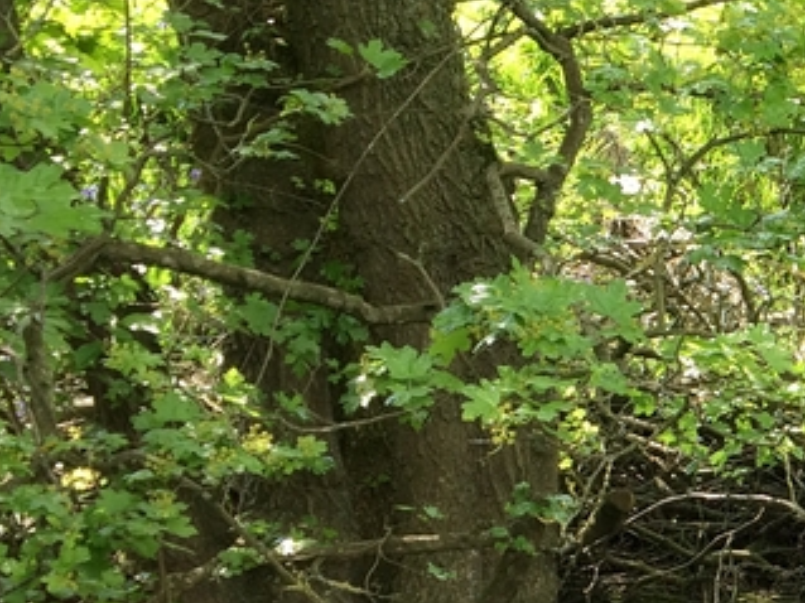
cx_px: 1221
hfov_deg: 18.3
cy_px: 551
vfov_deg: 15.4
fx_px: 2208
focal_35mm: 95
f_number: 2.2
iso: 32
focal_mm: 4.15
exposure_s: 1/125
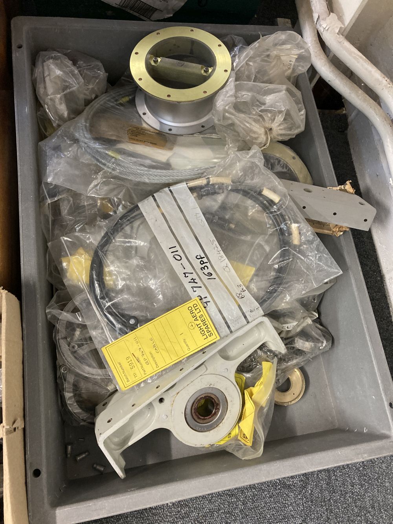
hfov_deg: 49.8
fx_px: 424
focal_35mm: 28
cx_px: 196
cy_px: 262
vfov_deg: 63.4
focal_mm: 3.99
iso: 250
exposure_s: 1/33
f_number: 1.8
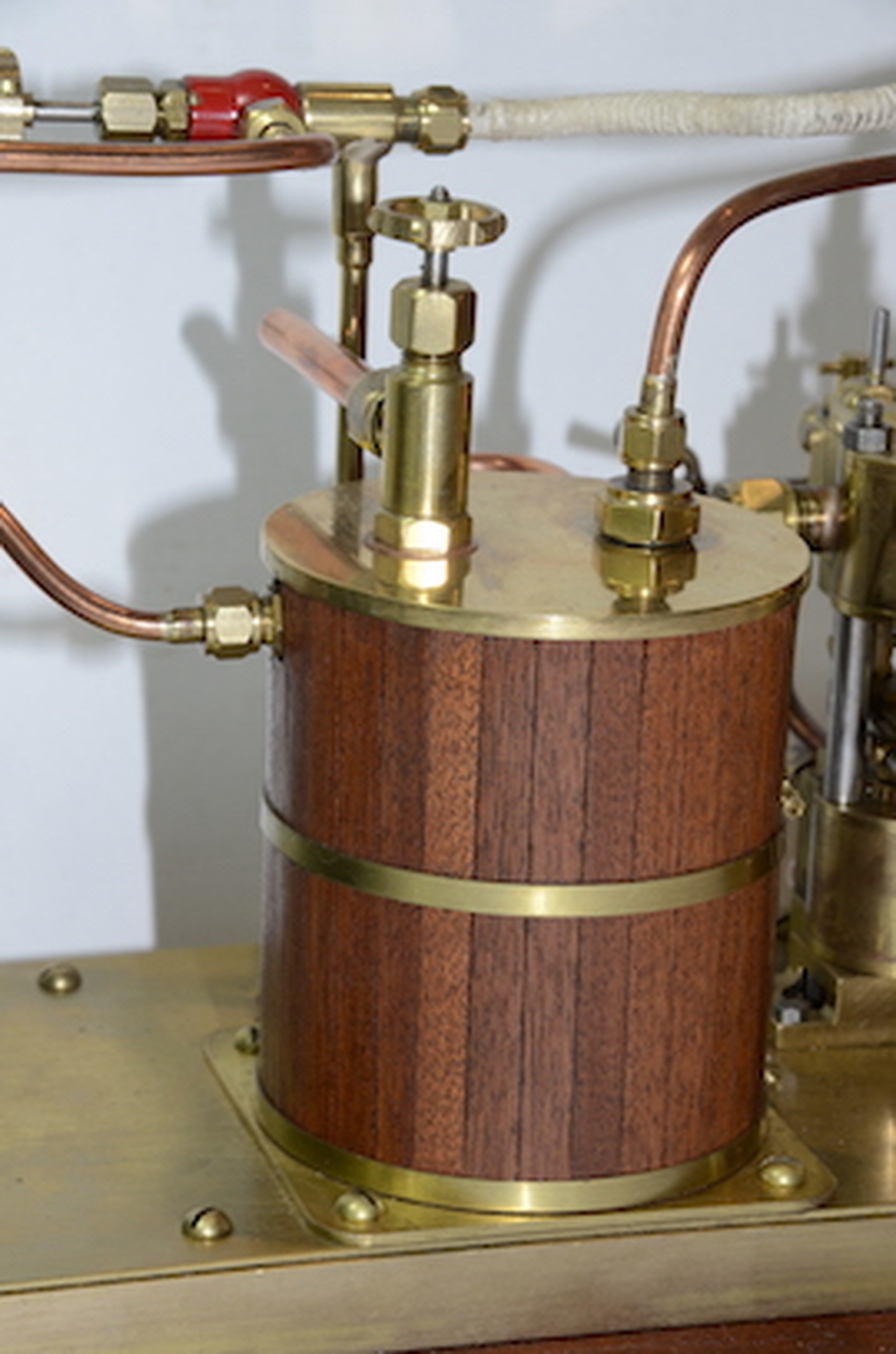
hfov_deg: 10.1
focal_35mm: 135
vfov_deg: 15.2
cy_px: 677
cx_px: 448
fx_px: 5065
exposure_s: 1/60
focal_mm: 90
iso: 800
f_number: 13
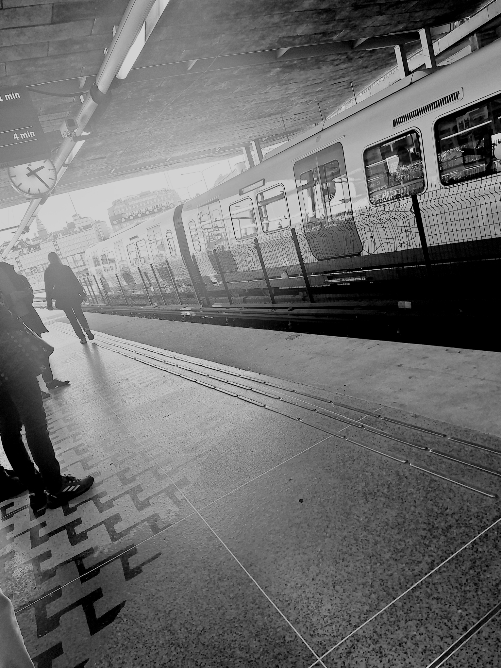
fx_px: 444
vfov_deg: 73.9
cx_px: 250
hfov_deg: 58.9
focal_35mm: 23
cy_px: 334
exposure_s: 1/204
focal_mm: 5.54
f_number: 1.8
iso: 40
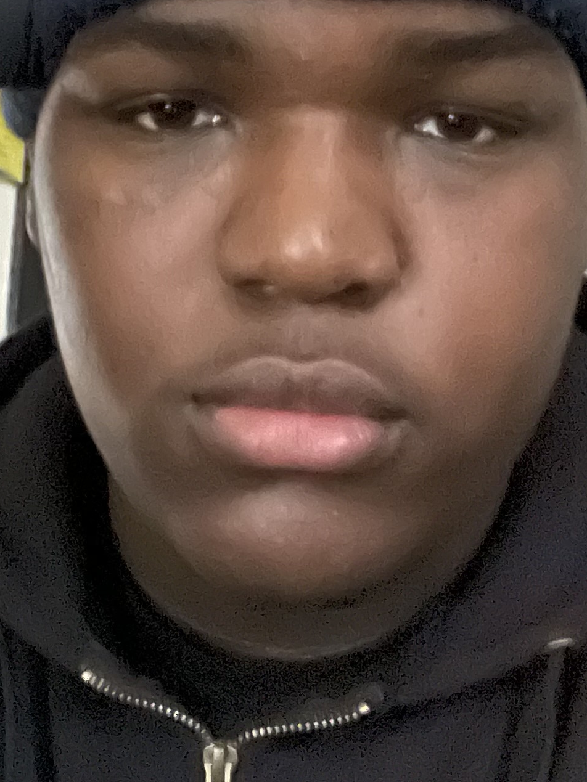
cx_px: 298
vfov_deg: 26.7
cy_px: 412
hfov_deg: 20.2
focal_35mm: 73
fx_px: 1650
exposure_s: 1/8
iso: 4000
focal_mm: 2.71
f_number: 2.2
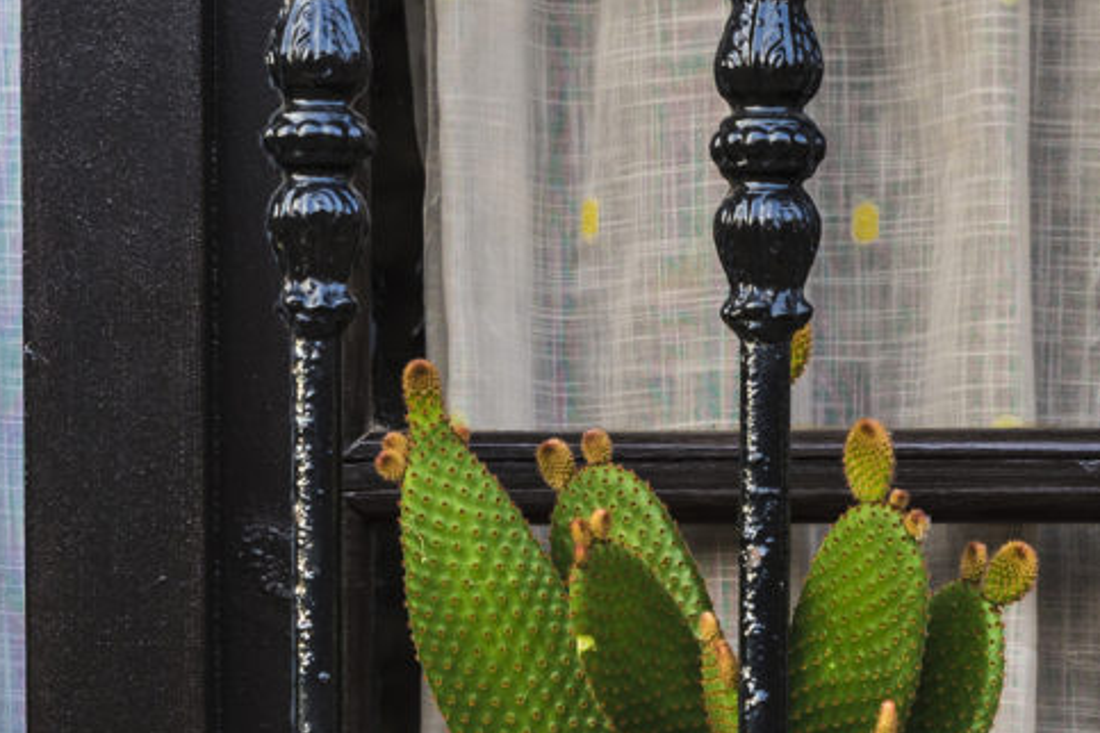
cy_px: 440
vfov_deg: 7.0
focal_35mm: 195
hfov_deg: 10.5
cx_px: 861
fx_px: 5958
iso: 200
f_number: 5
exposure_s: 1/80
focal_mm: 46
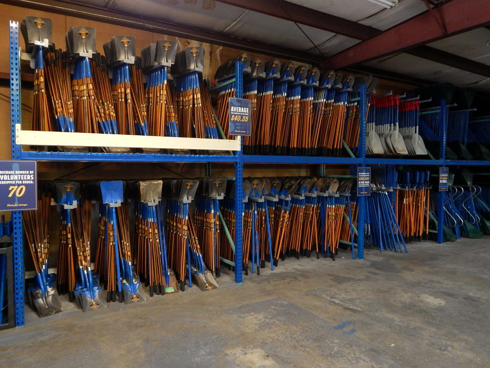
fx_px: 354
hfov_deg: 69.4
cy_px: 184
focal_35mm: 25
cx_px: 245
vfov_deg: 54.9
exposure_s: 1/20
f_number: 3.1
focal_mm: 4.5
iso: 400
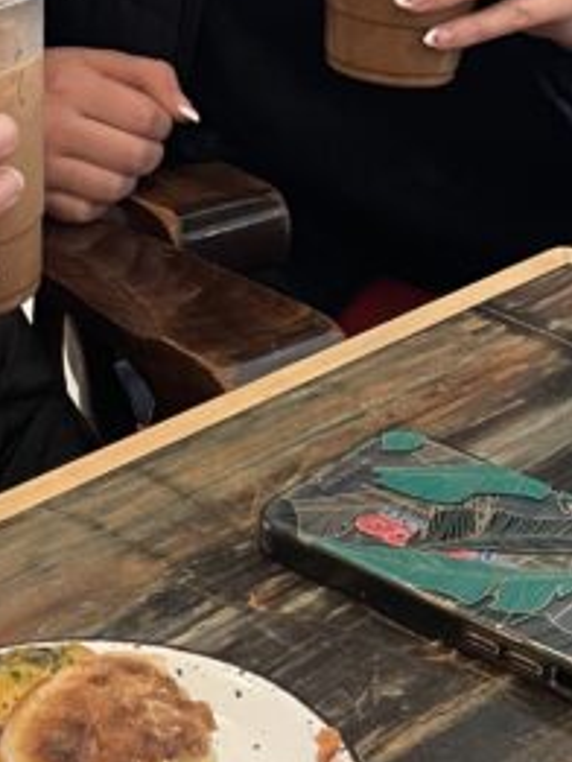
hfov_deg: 14.5
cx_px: 341
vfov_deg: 18.5
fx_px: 2245
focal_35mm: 102
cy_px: -93
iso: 125
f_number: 1.6
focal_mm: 4.2
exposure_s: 1/60
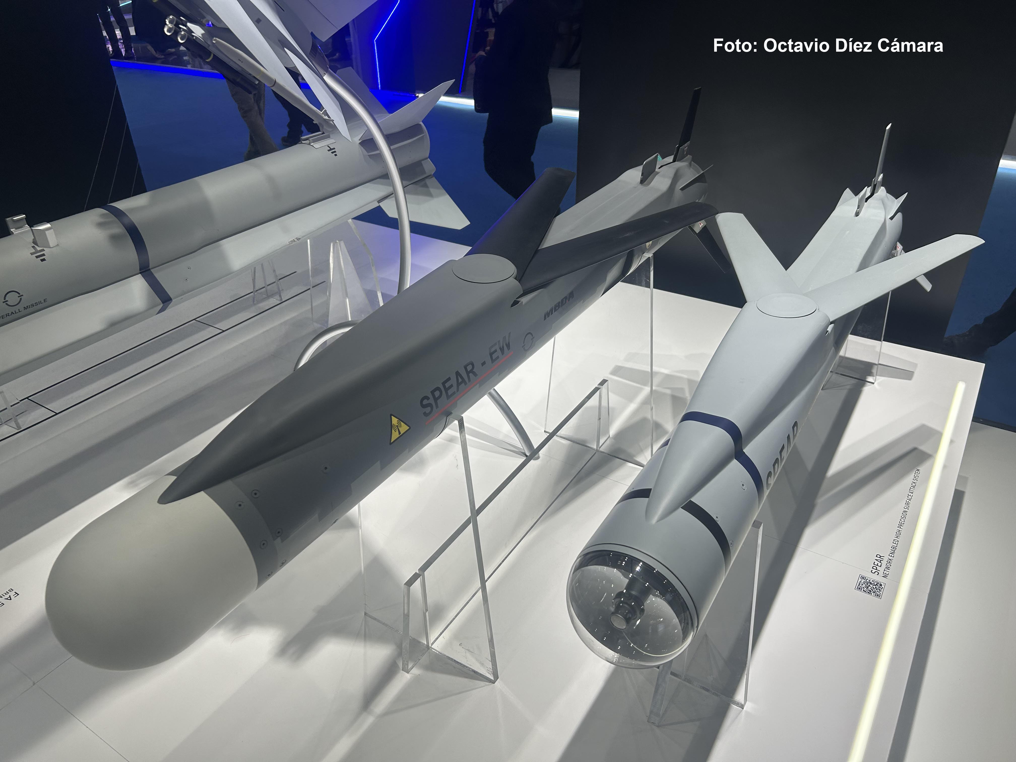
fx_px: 763
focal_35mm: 26
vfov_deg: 53.1
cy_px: 381
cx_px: 508
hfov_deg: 67.3
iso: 40
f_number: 1.5
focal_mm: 5.7
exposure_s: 1/210
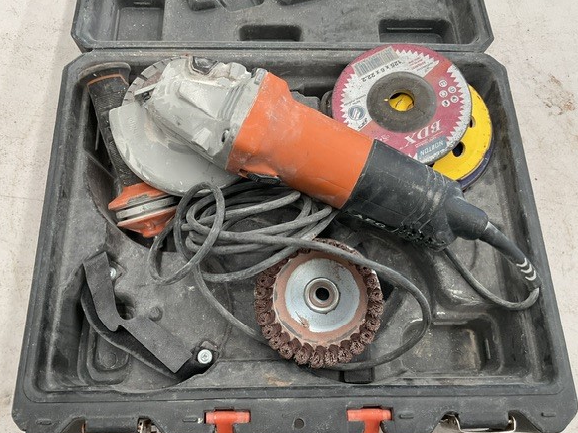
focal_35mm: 32
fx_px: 534
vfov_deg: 44.1
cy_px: 235
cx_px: 268
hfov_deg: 56.8
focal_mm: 3
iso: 64
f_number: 1.8
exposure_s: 1/60
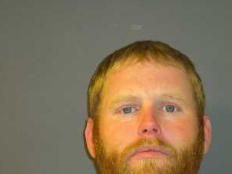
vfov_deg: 16.4
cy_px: 113
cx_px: 144
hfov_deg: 21.7
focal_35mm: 90
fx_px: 604
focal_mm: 12.3
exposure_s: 1/60
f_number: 4.6
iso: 800
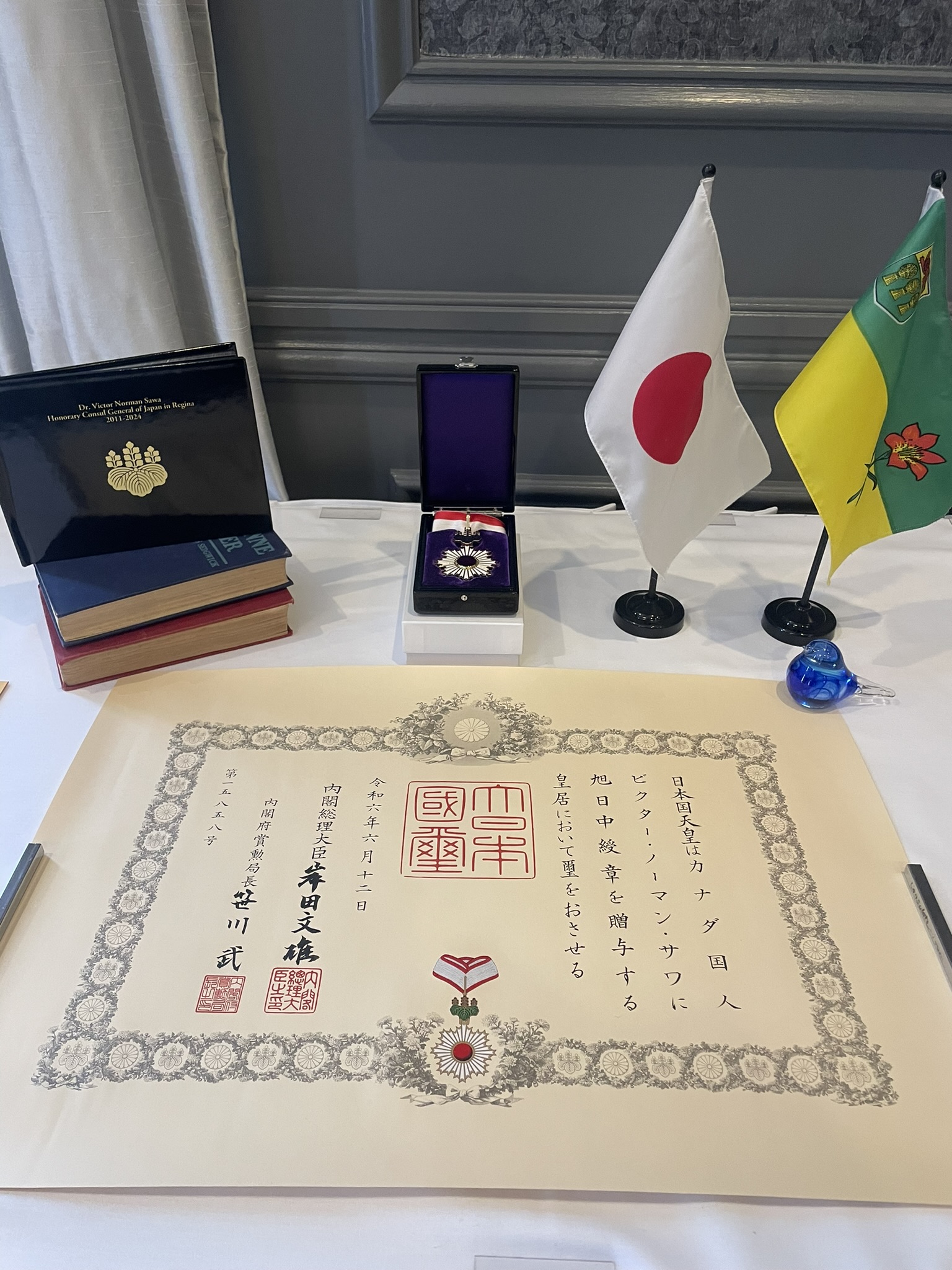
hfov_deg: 53.1
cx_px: 476
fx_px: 953
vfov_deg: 67.3
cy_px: 635
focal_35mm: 26
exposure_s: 1/60
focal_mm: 4.2
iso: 200
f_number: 1.6
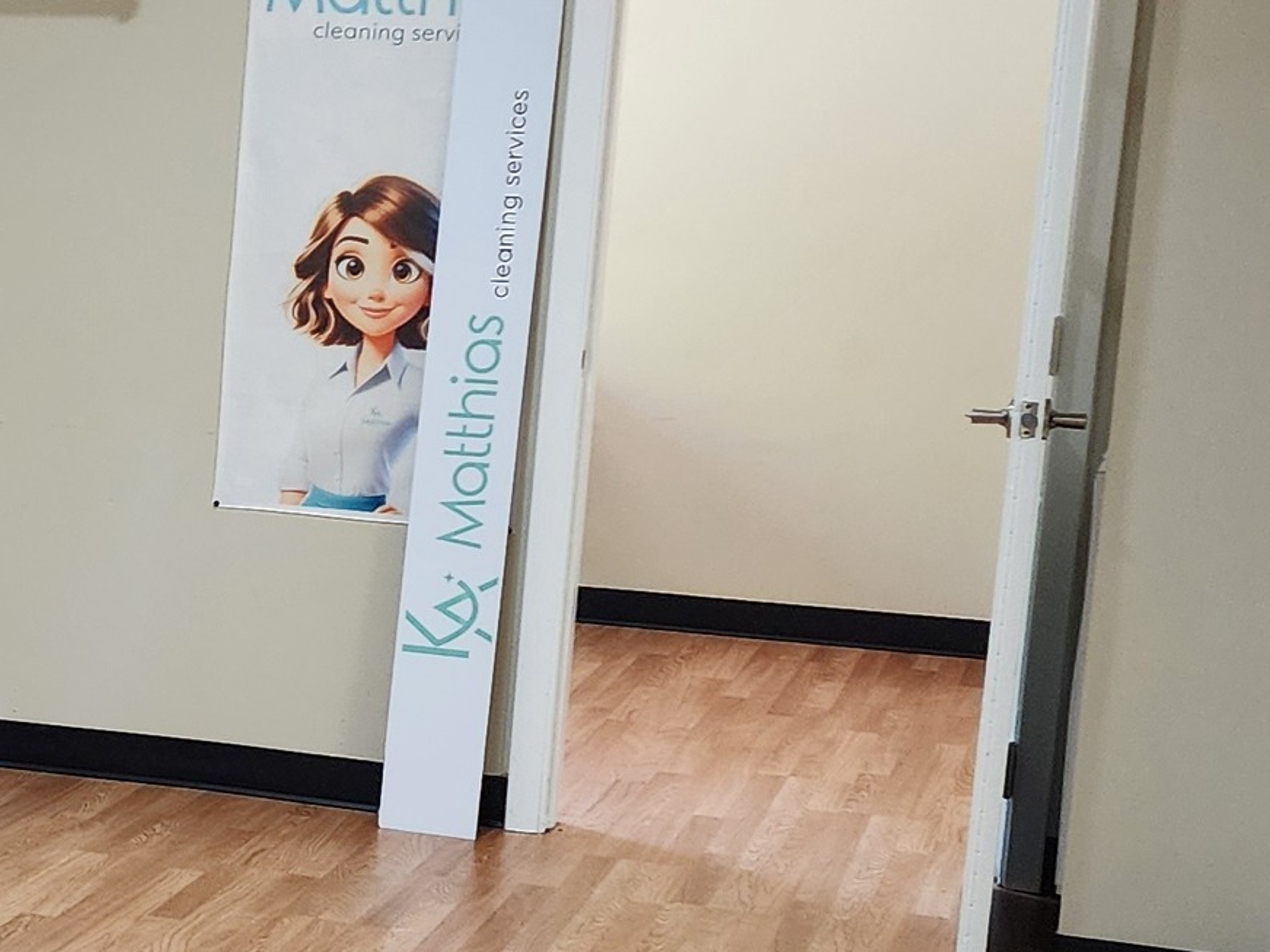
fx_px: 2972
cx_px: -274
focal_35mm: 81
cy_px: 606
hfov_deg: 22.2
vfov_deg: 18.2
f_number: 1.8
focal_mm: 6.4
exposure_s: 1/120
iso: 500
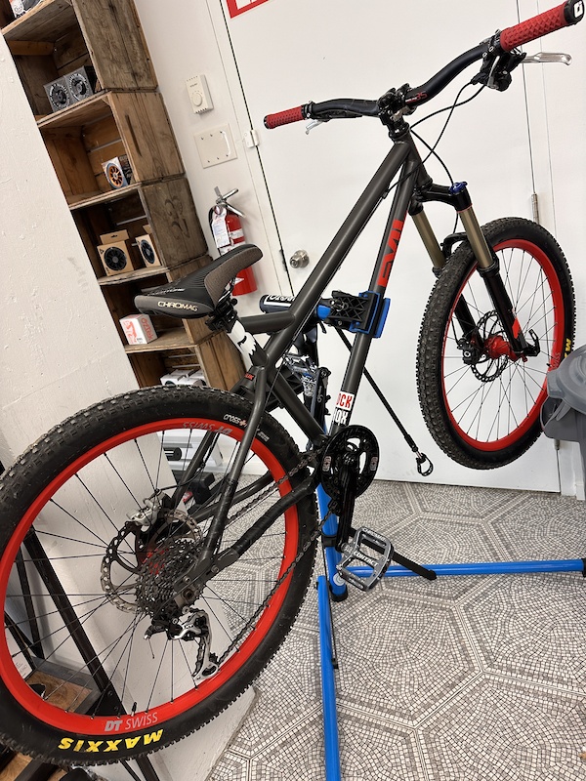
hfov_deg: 56.8
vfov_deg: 71.6
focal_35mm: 24
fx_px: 542
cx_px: 293
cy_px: 390
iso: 125
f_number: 1.78
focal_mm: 6.86
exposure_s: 1/60
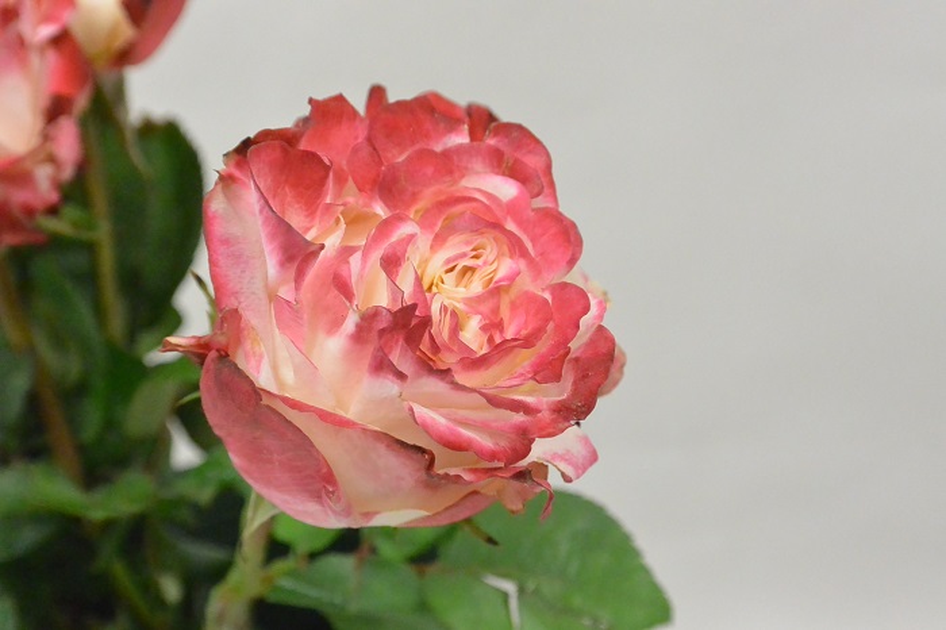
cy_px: 315
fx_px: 1418
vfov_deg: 25.0
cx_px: 473
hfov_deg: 36.9
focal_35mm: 54
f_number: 5
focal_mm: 20.3
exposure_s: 1/100
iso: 3200
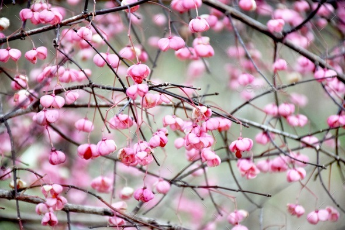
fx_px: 2012
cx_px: 172
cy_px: 115
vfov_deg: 6.5
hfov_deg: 9.8
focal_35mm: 210
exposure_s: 1/125
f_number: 5.6
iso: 1800
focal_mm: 140
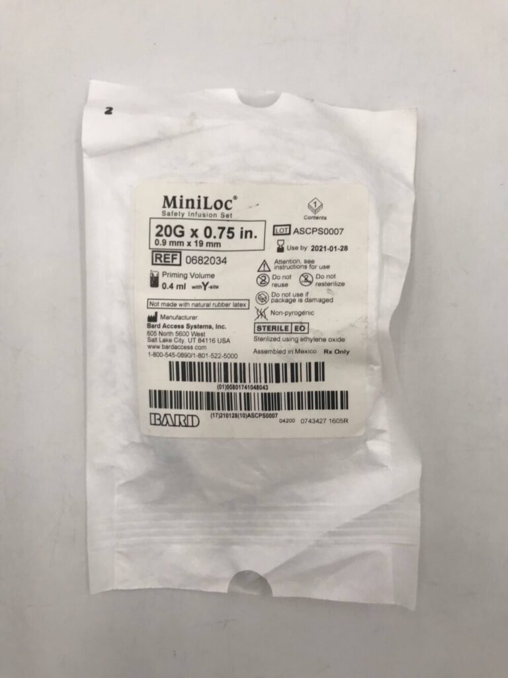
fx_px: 548
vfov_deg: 63.4
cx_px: 254
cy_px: 339
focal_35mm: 28
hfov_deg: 49.7
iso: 32
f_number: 1.8
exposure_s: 1/60
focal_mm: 3.99
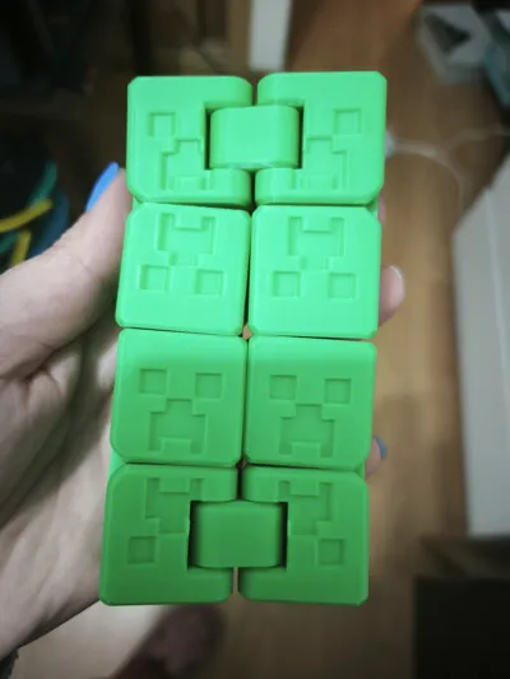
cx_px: 255
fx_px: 452
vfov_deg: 73.9
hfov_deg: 58.9
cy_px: 340
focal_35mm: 23
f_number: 1.7
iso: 1000
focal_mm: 5.35
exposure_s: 1/33.3
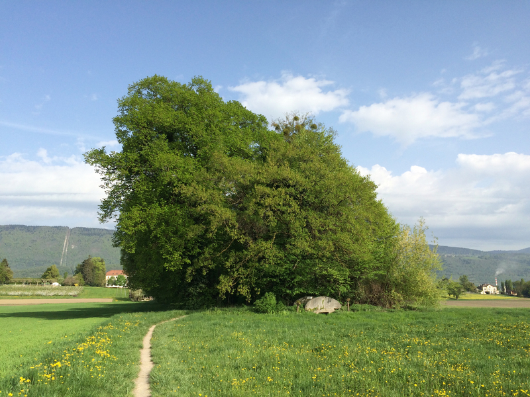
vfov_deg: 48.2
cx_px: 265
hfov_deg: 61.7
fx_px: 444
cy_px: 198
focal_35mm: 29
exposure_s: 1/1866
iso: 32
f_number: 2.2
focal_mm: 4.15
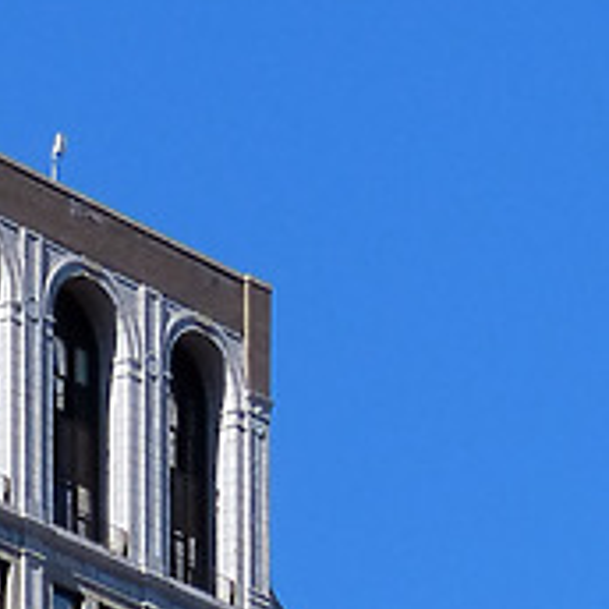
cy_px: 1122
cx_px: -197
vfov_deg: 3.0
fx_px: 11405
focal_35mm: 573
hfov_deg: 3.1
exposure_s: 1/1300
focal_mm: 22.2
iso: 160
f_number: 4
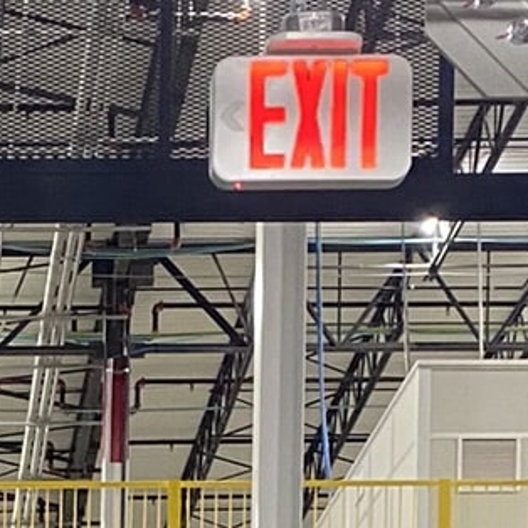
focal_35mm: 150
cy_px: 1286
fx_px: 2589
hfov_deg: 11.3
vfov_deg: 10.1
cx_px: -173
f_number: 1.8
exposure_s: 1/60
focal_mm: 4.25
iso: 320
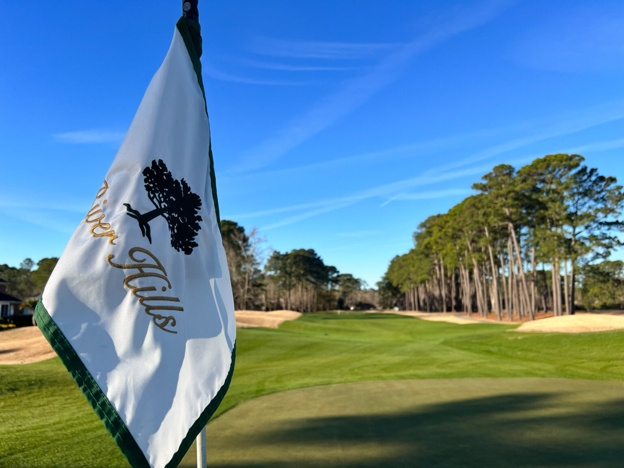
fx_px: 469
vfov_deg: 53.1
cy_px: 234
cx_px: 312
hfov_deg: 67.3
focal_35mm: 26
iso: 50
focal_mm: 5.7
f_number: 1.5
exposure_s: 1/2900
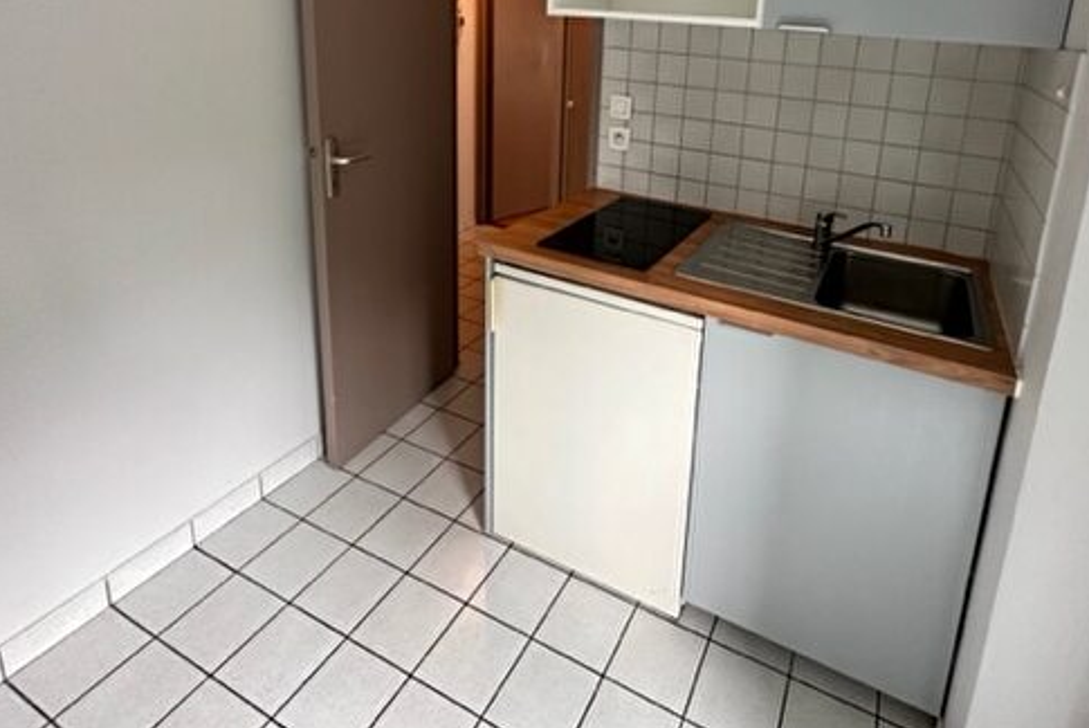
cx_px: 633
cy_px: 152
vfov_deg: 55.6
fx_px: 636
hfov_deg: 80.5
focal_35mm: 21
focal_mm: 2.22
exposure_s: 1/83
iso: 320
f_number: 2.2
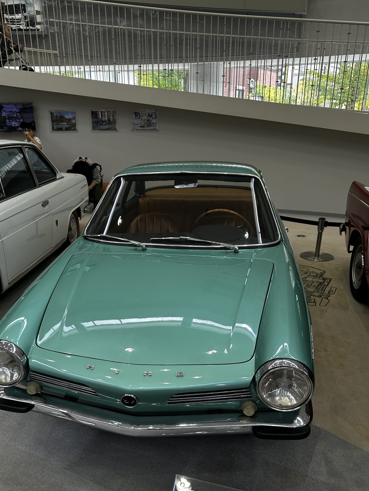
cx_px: 157
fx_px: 426
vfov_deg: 59.2
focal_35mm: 30
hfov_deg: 46.6
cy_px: 305
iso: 80
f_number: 1.78
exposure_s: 1/190
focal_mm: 6.86
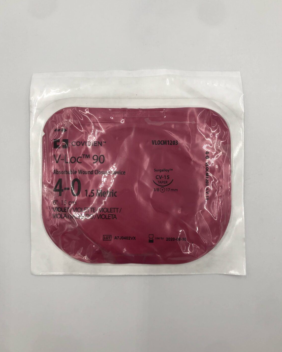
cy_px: 176
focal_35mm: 30
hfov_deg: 48.5
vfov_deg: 58.8
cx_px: 139
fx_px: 313
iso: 32
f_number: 1.8
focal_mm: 3.99
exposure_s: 1/120
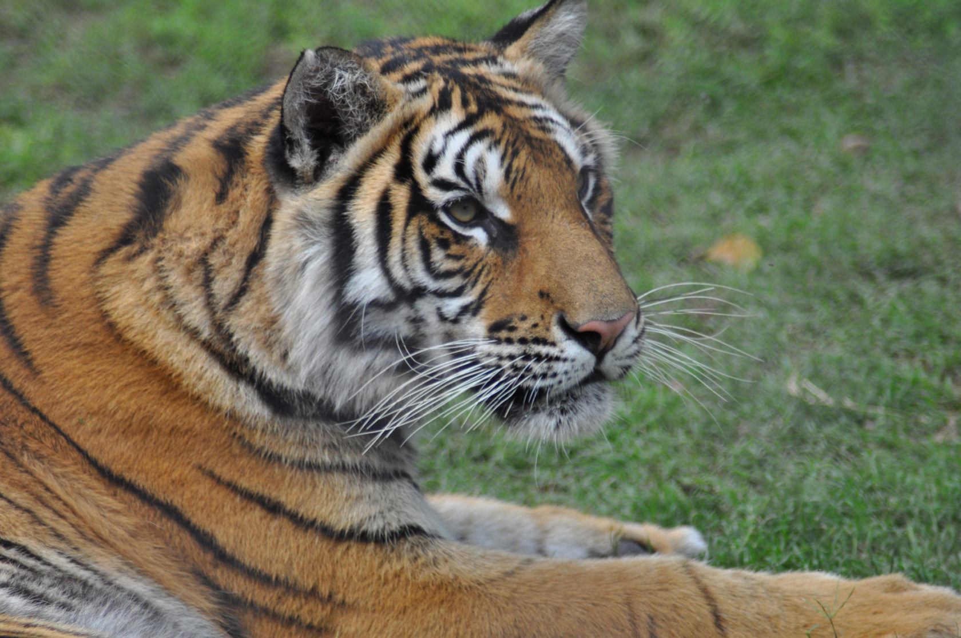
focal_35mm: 300
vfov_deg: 4.6
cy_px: 319
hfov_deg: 6.9
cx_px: 480
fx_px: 7999
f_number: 4.8
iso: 720
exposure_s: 1/1000
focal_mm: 200
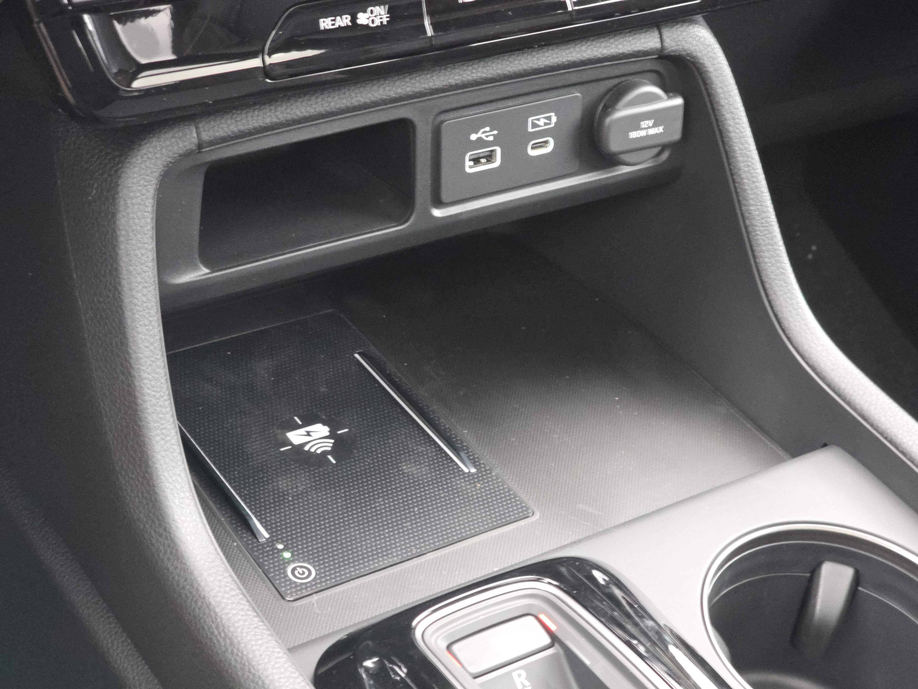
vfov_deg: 21.3
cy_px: 344
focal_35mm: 69
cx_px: 459
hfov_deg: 28.2
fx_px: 1830
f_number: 2.4
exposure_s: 1/30
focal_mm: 7.9
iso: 320
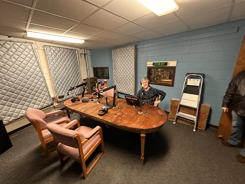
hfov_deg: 102.1
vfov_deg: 85.7
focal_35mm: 14
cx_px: 122
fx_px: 99
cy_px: 92
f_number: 2.2
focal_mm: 2.22
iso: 800
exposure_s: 1/60
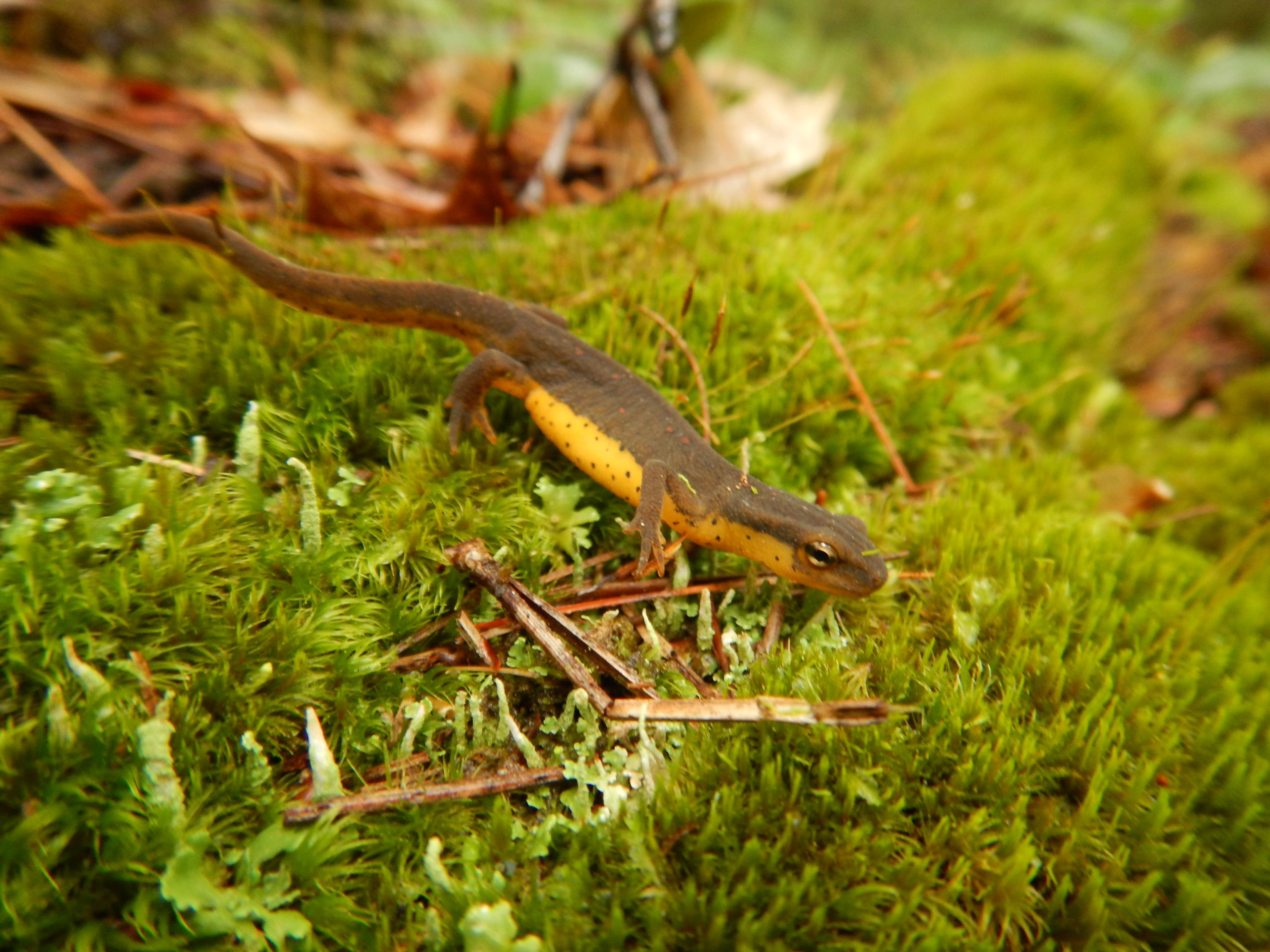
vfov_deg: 56.8
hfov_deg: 71.6
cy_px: 476
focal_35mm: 24
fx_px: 881
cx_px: 635
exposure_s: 1/30
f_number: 2.8
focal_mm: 4.3
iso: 220
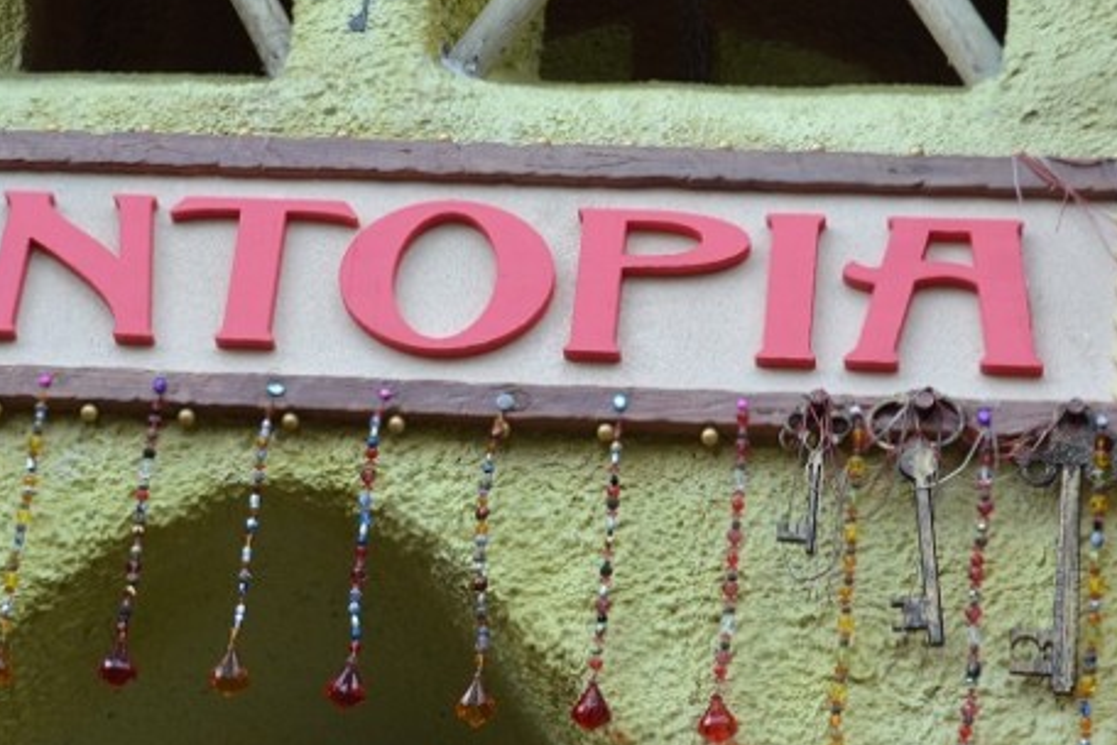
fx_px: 3723
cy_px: 587
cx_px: 345
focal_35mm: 120
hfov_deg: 17.0
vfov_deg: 11.4
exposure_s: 1/25
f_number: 5
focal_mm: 38
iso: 400
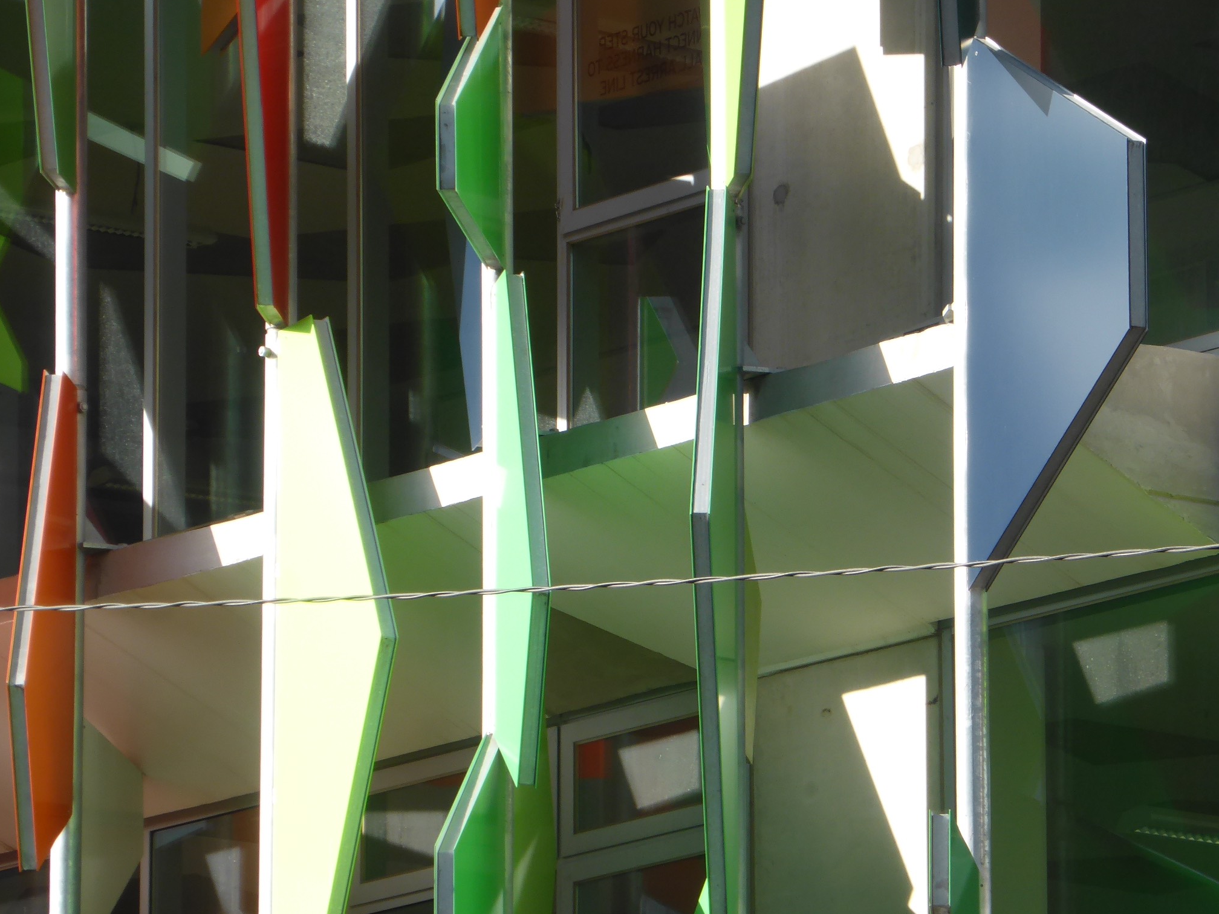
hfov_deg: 5.4
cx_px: 714
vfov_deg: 4.1
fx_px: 12924
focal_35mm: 367
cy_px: 466
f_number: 5.9
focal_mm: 51.5
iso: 100
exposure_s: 1/125
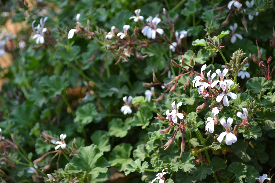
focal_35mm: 72
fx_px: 550
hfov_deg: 28.1
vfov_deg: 18.9
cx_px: 138
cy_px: 92
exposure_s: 1/160
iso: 100
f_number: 6.3
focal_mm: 48
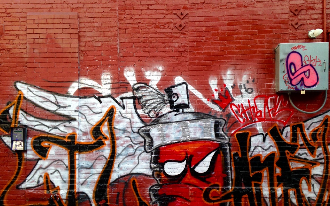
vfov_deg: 31.0
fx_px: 369
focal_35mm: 41
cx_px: 177
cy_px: 139
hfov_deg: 48.2
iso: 50
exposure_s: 1/223
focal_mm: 4.12
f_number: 2.4
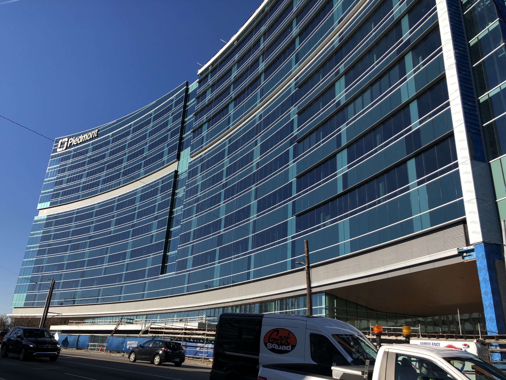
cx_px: 253
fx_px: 409
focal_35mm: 28
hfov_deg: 63.4
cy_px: 190
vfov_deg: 49.7
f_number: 1.8
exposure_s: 1/1675
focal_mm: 4
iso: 20
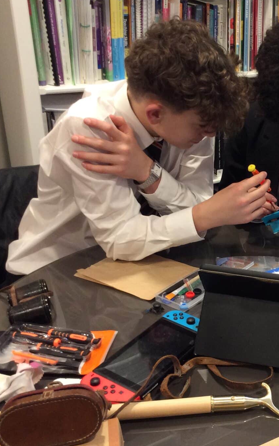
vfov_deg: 39.6
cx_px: 301
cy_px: 231
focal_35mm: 51
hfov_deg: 23.8
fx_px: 620
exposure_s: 1/25
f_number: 2.4
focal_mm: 3.3
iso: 100
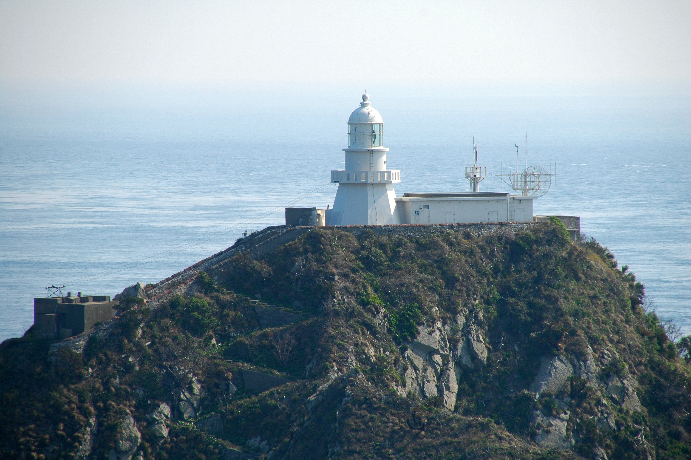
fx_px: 5753
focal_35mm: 300
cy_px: 230
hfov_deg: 6.9
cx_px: 346
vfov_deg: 4.6
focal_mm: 200
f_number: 8
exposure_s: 1/640
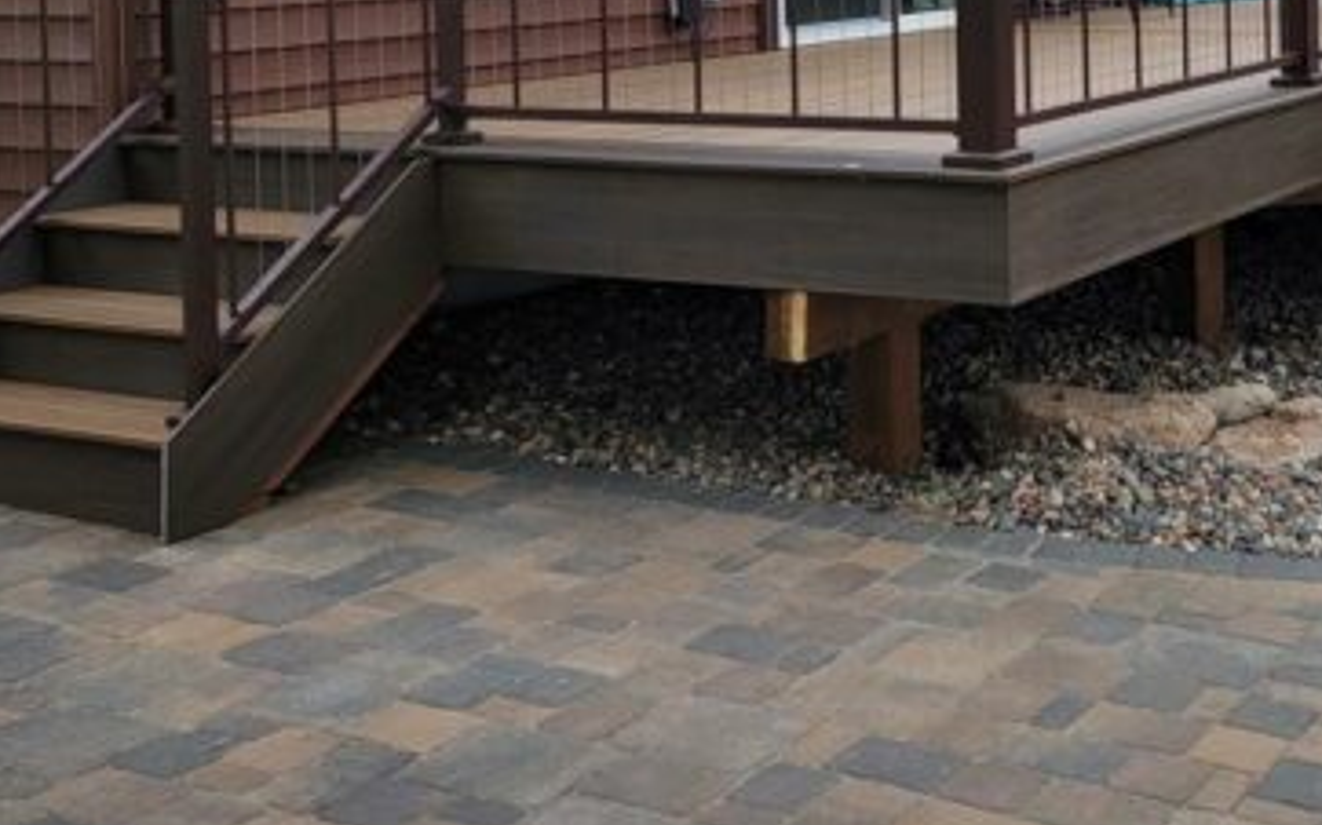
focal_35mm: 54
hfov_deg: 35.6
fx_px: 1945
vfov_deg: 22.8
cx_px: 1158
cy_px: -51
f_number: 1.8
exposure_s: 1/184
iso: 16
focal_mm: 6.7
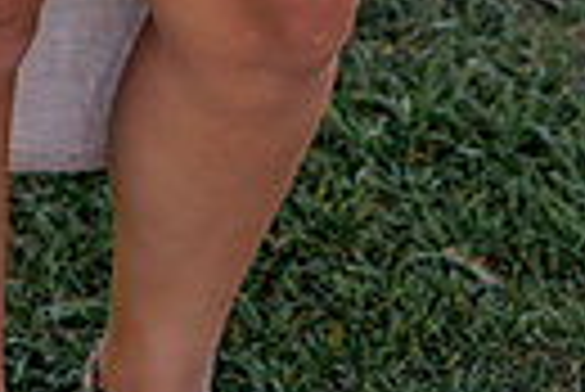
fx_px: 2879
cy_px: -484
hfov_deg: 11.5
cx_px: 14
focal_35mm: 177
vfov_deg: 7.4
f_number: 4
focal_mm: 36
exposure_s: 1/100
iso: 200
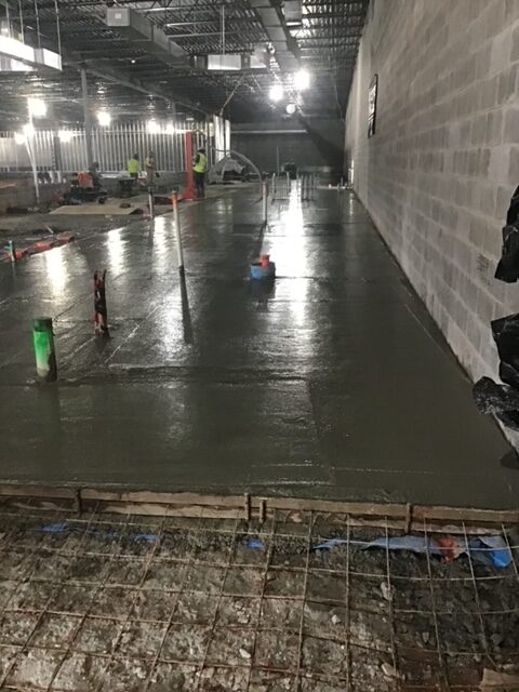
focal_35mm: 31
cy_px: 346
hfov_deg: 45.4
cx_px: 260
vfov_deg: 58.4
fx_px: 620
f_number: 2.4
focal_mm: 3.3
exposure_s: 1/15
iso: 200
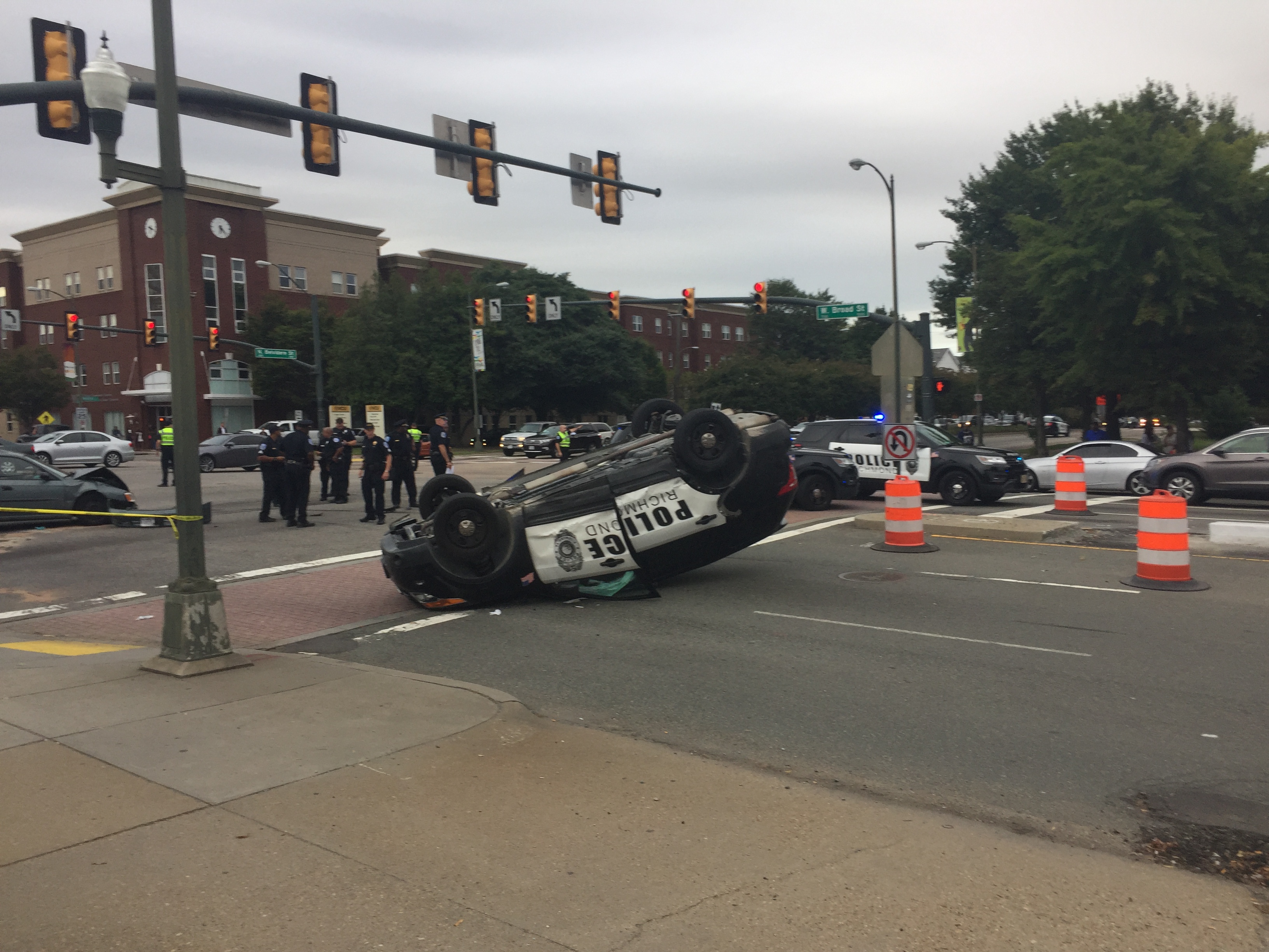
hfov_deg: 61.7
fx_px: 1063
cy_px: 476
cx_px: 634
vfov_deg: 48.2
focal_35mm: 29
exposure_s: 1/311
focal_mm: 4.15
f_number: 2.2
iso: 32
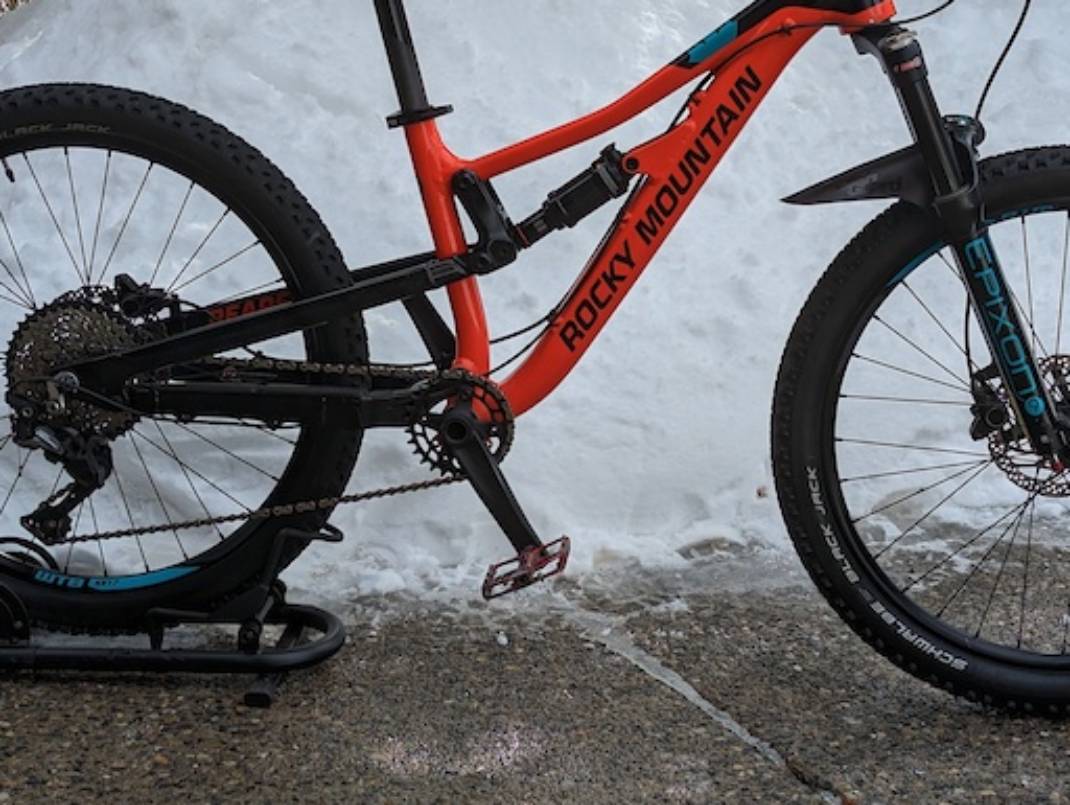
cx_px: 585
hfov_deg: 26.0
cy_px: 328
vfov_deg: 19.7
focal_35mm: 75
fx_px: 2320
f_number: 1.85
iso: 44
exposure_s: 1/1101
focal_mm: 6.81
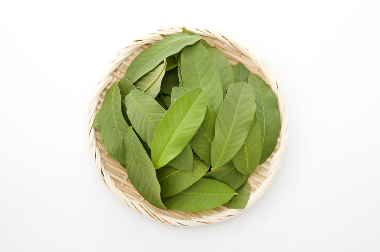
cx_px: 190
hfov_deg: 37.9
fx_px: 553
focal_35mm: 52
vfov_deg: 25.6
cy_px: 126
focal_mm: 35
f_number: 11
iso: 100
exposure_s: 1/60
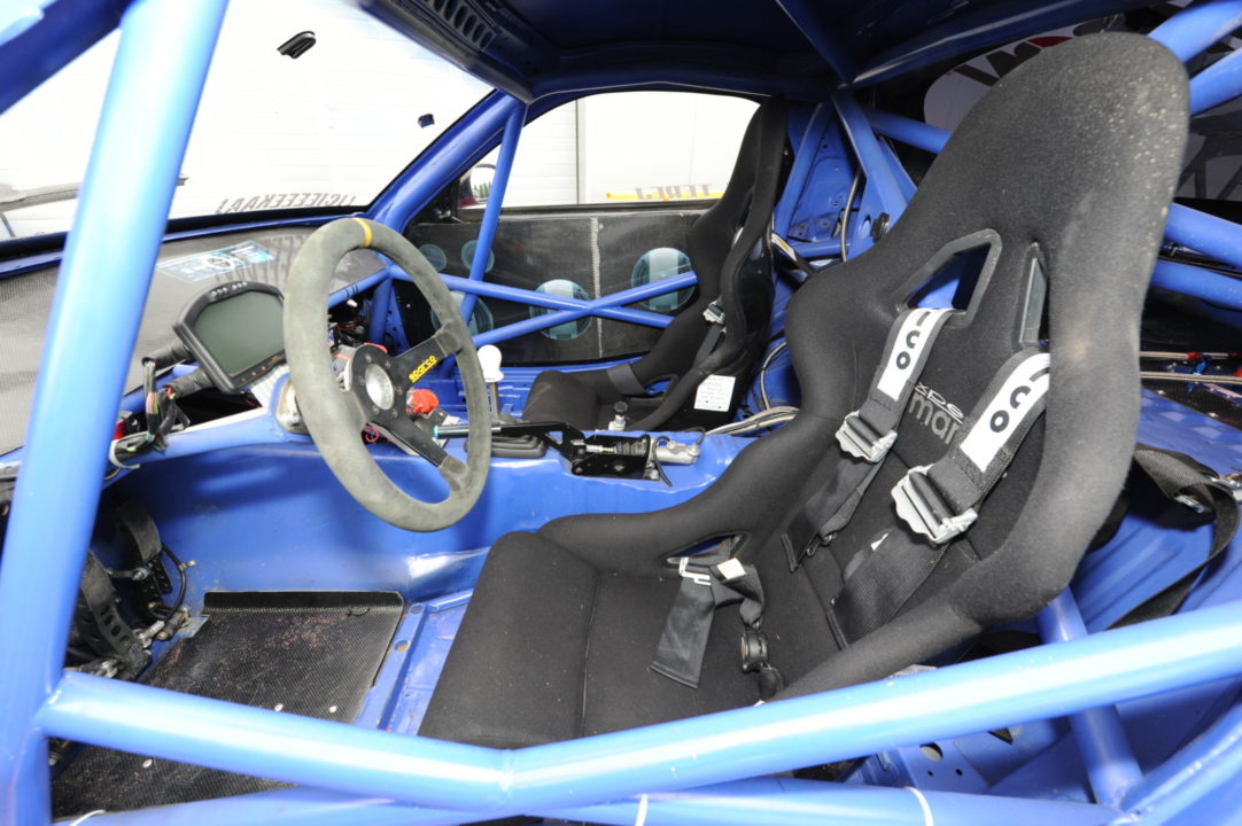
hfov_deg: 104.3
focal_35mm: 14
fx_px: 483
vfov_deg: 81.1
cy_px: 413
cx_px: 621
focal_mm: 14
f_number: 8
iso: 1000
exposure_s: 1/100
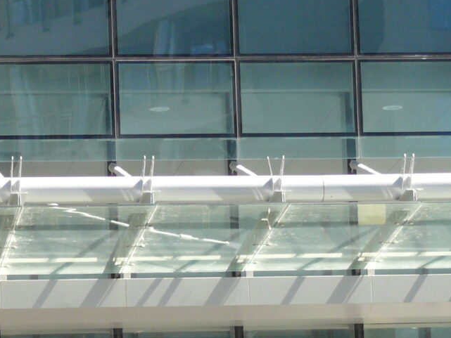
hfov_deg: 7.1
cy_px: 465
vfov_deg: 5.3
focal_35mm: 278
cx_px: 207
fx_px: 3623
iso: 100
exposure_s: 1/200
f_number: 4
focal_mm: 18.4
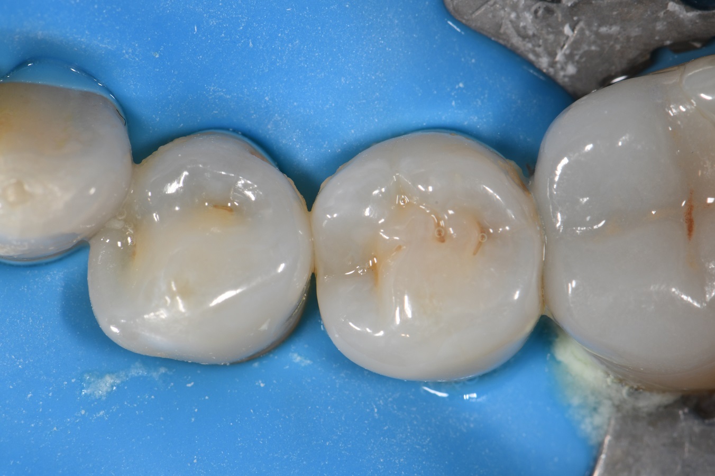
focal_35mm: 157
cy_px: 238
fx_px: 3117
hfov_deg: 13.1
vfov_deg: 8.7
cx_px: 358
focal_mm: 105
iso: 200
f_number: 32
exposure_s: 1/160
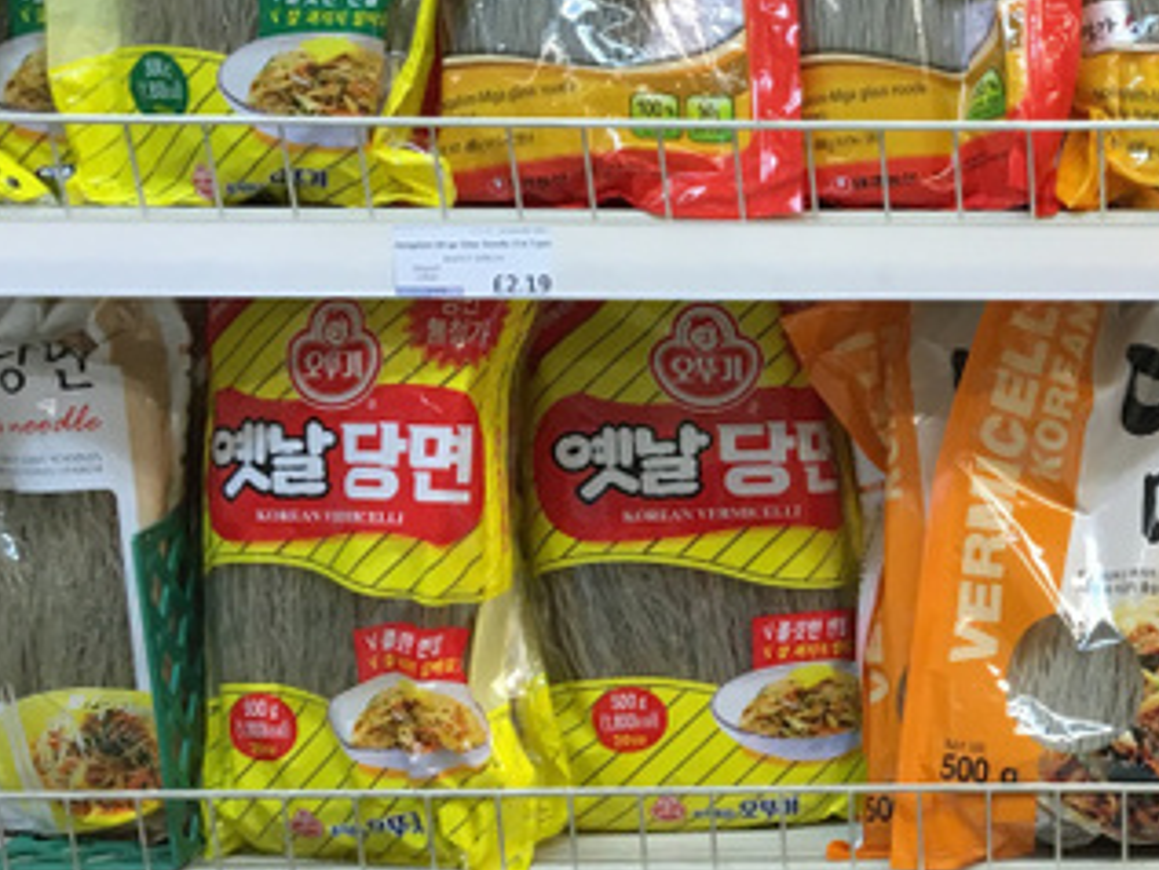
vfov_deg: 18.3
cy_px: 636
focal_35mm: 80
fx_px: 2680
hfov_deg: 22.9
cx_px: 1285
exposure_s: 1/33
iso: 40
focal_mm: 4.15
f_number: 2.2
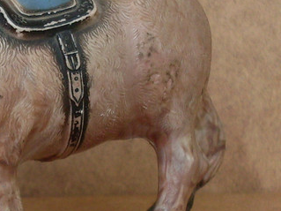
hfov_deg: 15.1
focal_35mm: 127
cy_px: 131
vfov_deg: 11.7
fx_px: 1031
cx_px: -45
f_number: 2.8
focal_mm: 6.3
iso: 80
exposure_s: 1/180
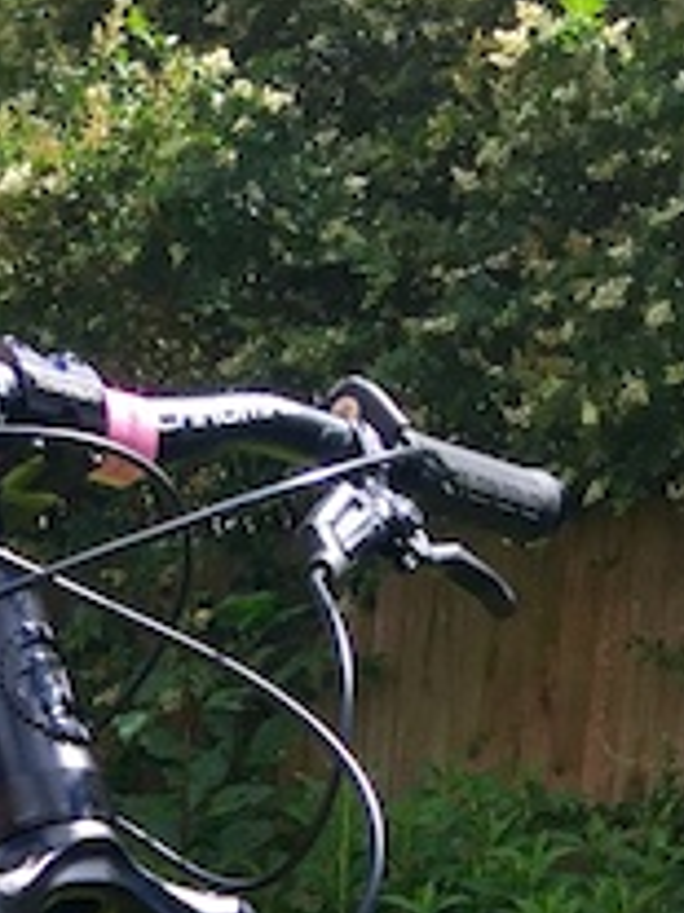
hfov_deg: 12.8
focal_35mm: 112
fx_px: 2954
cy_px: 1720
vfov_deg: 14.9
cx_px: -181
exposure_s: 1/732
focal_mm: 4.15
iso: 32
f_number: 2.2
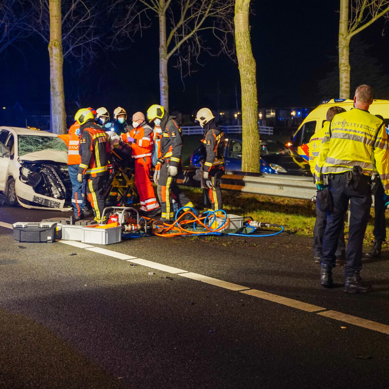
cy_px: 196
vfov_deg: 26.1
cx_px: 206
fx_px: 839
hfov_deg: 26.1
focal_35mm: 66
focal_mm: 51
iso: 3200
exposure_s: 1/50
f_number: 3.2
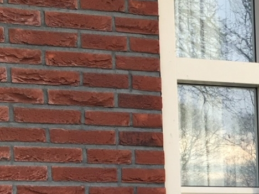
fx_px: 928
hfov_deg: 14.1
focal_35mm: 124
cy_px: 313
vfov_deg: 11.3
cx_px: 464
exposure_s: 1/100
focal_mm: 4.15
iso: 40
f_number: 2.2
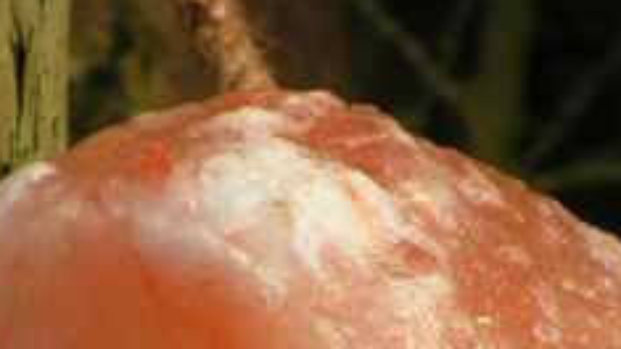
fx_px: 14930
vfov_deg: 1.3
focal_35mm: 907
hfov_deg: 2.4
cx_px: 214
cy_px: 500
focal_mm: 54.1
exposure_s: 1/400
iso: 80
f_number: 3.5
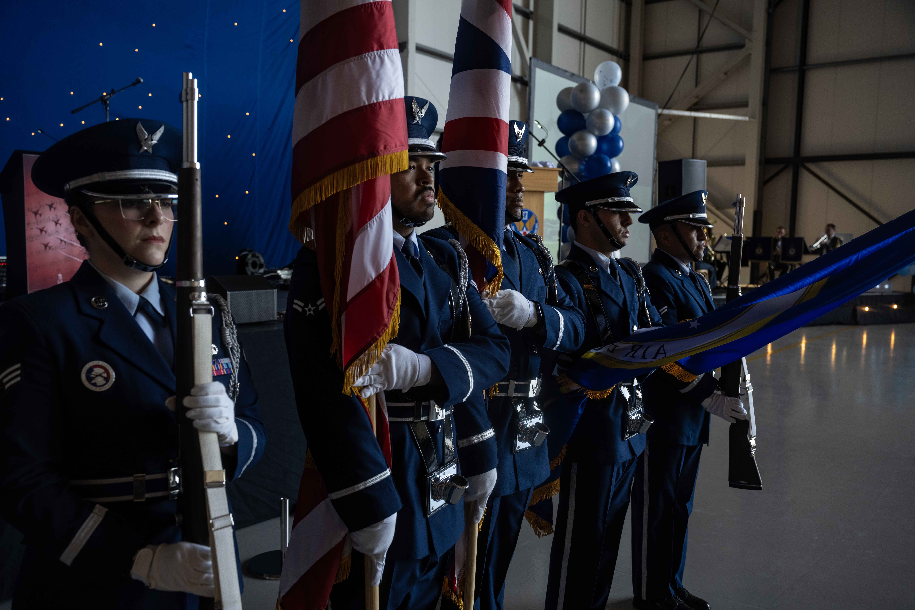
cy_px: 305
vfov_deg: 39.4
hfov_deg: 56.5
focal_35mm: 34
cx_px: 458
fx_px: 851
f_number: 4.5
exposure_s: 1/100
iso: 640
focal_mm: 33.5
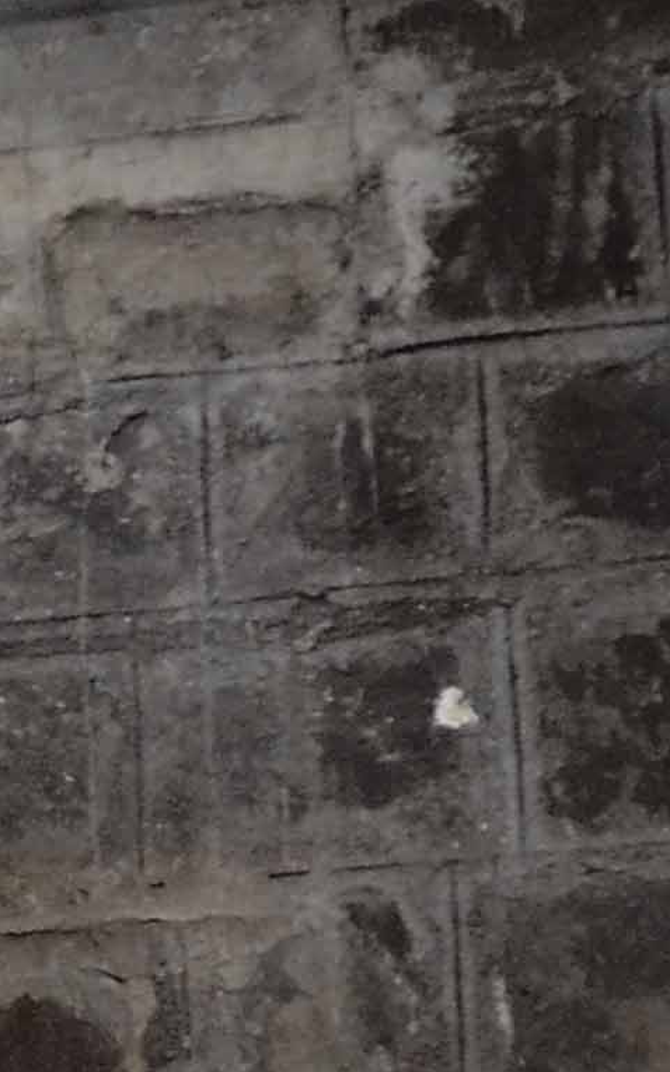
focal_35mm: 177
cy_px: 1501
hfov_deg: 6.3
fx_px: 5172
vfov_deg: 11.4
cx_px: -1863
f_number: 7.1
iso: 800
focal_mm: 18
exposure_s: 1/200
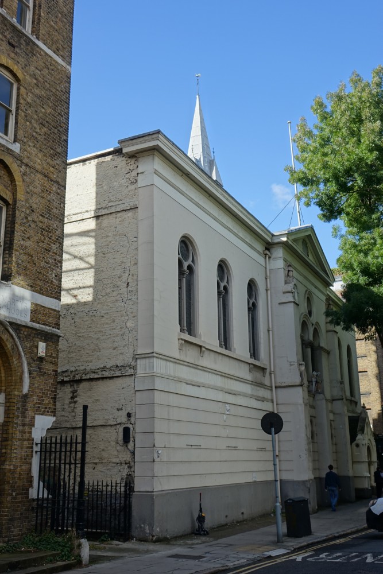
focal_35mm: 39
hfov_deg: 34.2
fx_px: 622
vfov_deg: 49.5
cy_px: 287
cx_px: 192
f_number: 4
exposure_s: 1/320
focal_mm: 14.24
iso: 125
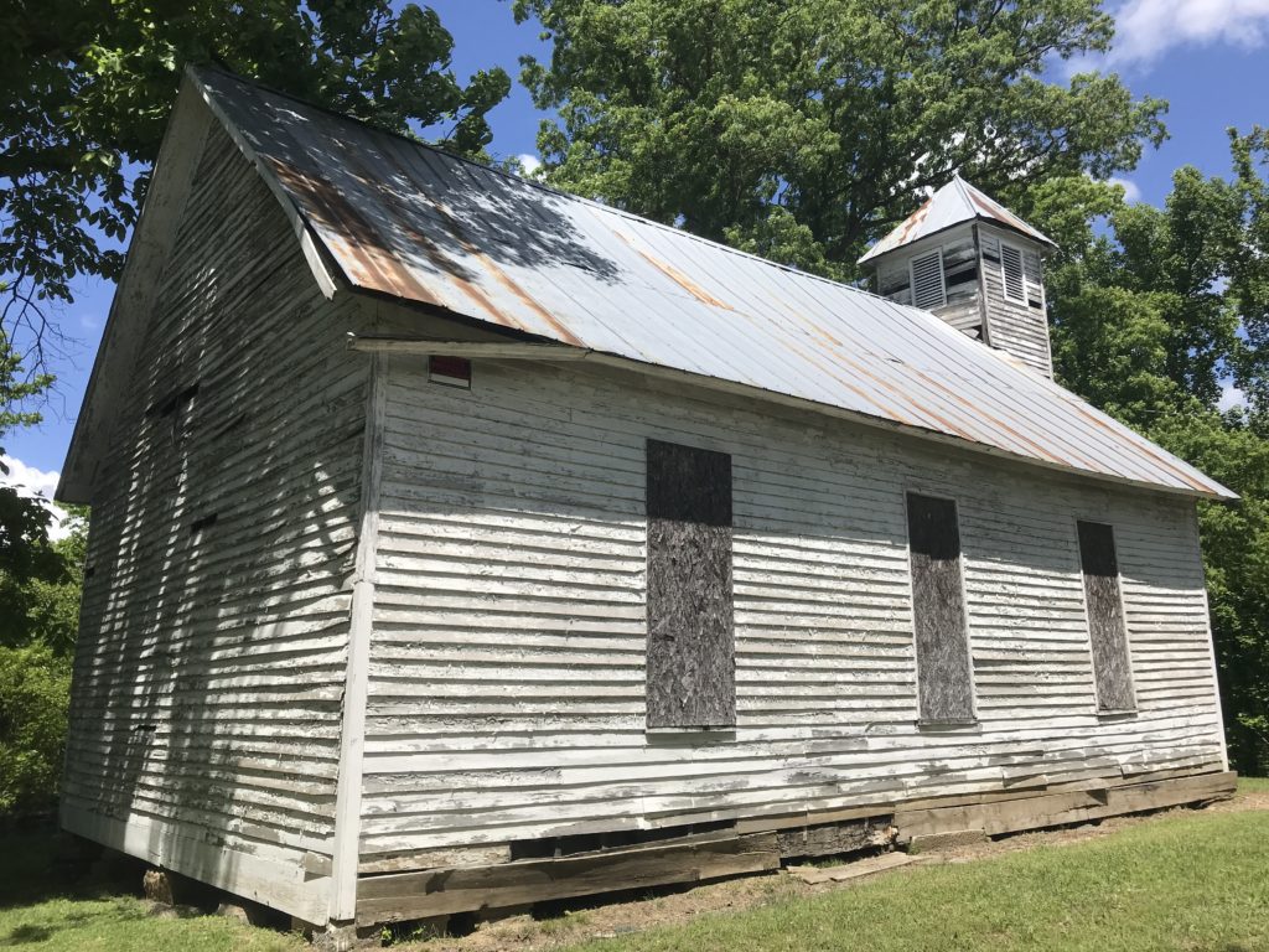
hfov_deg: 63.4
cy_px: 476
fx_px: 1026
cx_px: 634
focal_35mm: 28
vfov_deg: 49.7
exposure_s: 1/3096
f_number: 1.8
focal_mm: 3.99
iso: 20
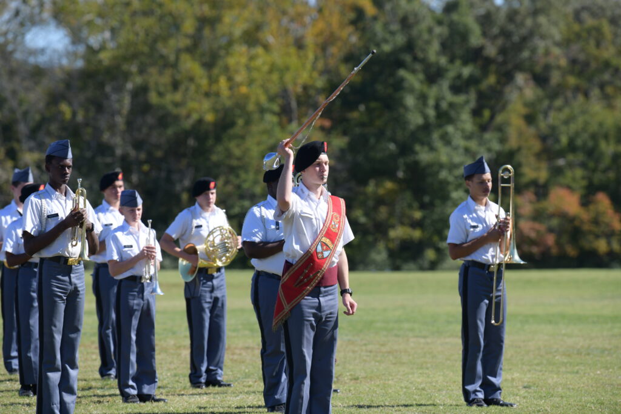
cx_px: 310
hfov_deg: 10.3
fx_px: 3450
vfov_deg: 6.9
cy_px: 207
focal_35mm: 200
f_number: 4.5
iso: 400
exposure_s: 1/2500
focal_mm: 200
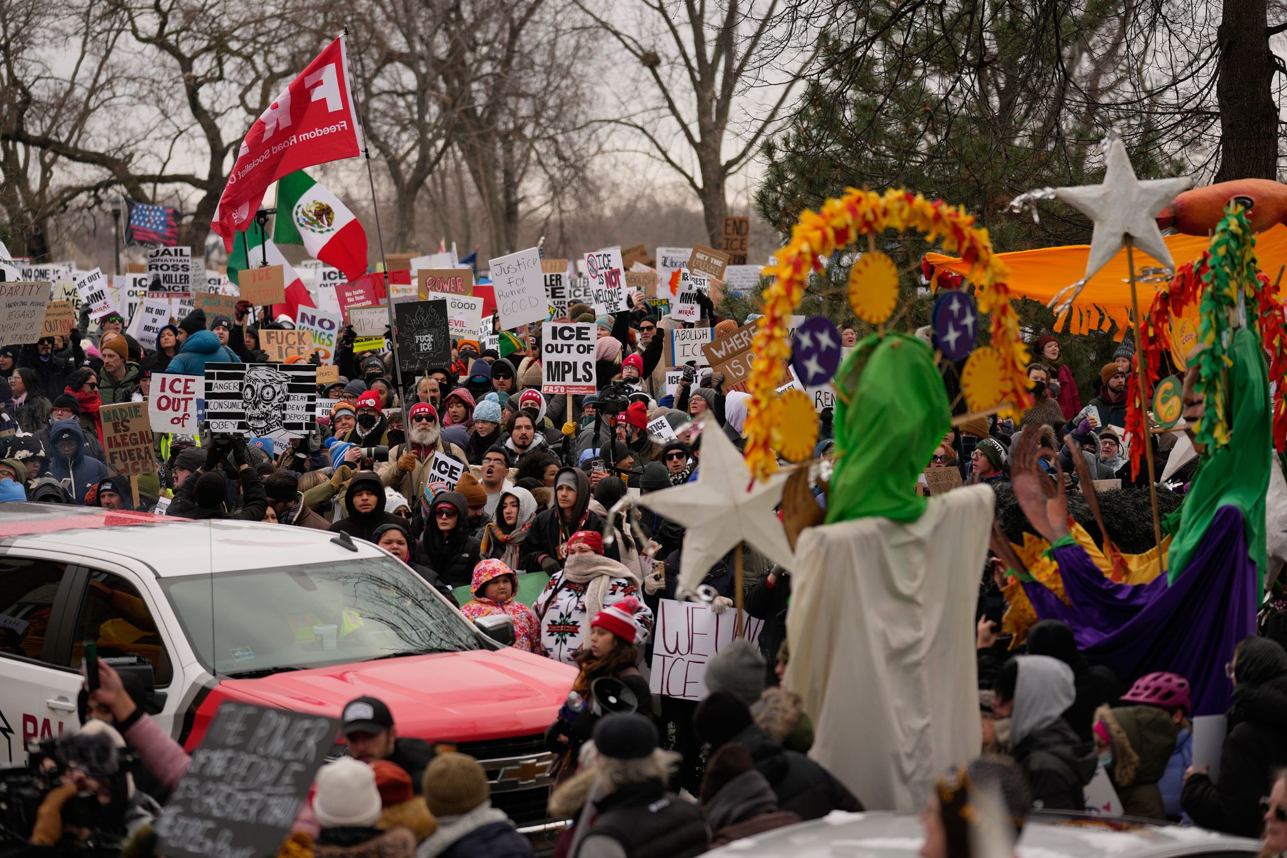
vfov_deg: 12.3
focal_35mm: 111
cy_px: 429
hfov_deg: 18.4
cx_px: 644
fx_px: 3968
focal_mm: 111
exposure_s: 1/1250
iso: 160
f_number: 2.8
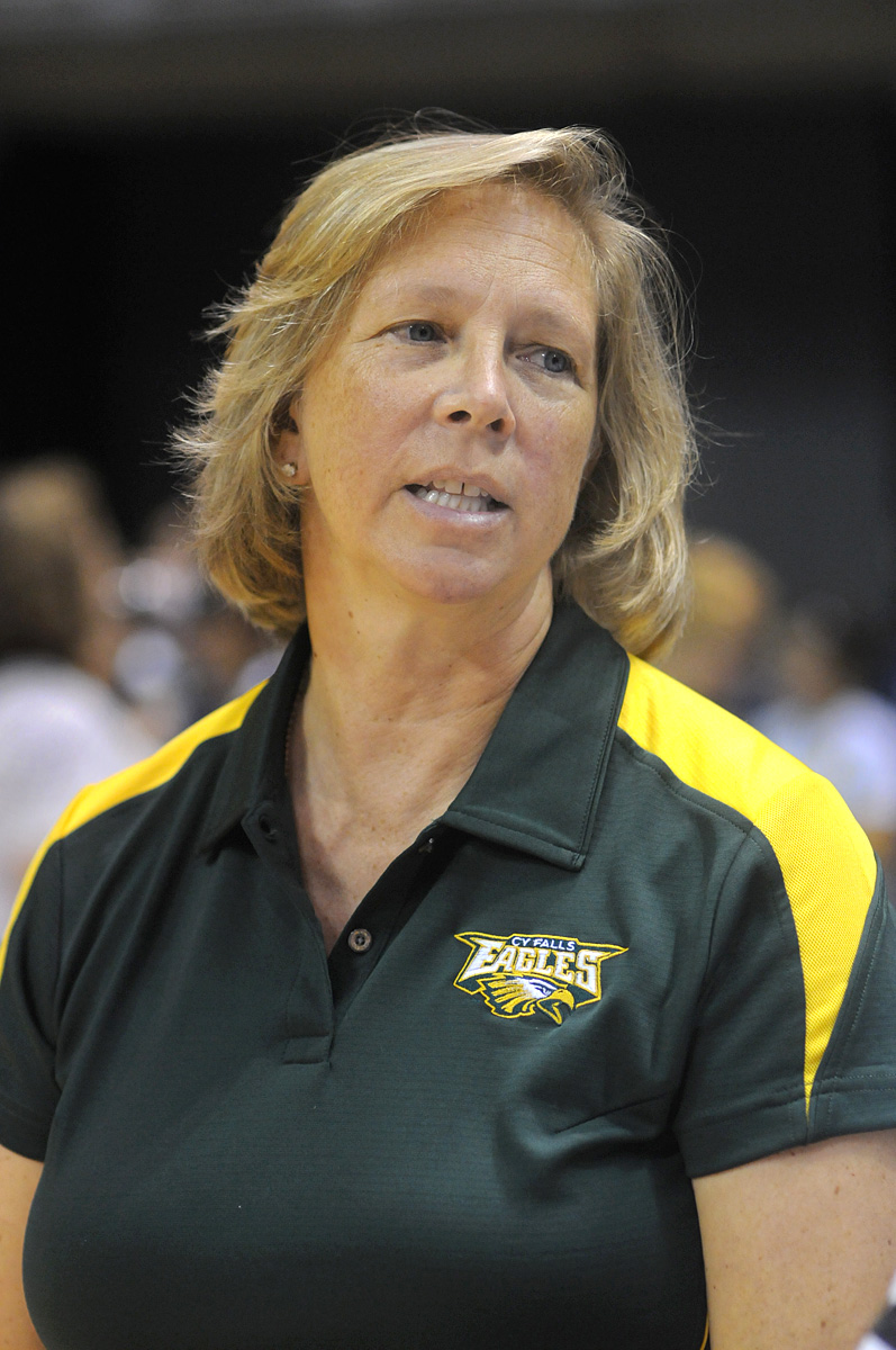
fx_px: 4772
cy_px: 675
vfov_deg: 16.1
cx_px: 448
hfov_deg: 10.7
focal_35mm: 128
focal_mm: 85
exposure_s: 1/400
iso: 1250
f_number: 2.8
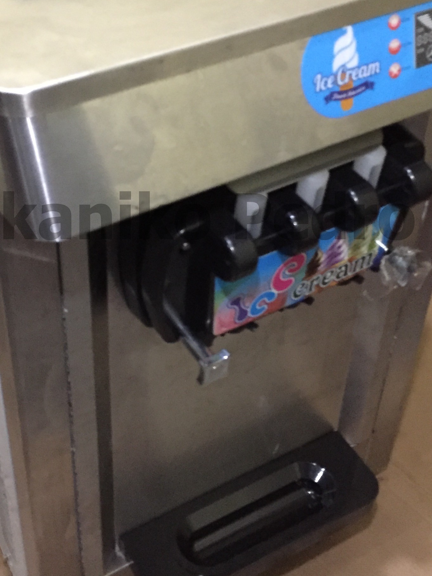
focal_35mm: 52
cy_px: 214
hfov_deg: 27.9
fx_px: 865
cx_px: 160
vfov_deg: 36.6
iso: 800
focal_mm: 4.15
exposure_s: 1/15
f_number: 2.2
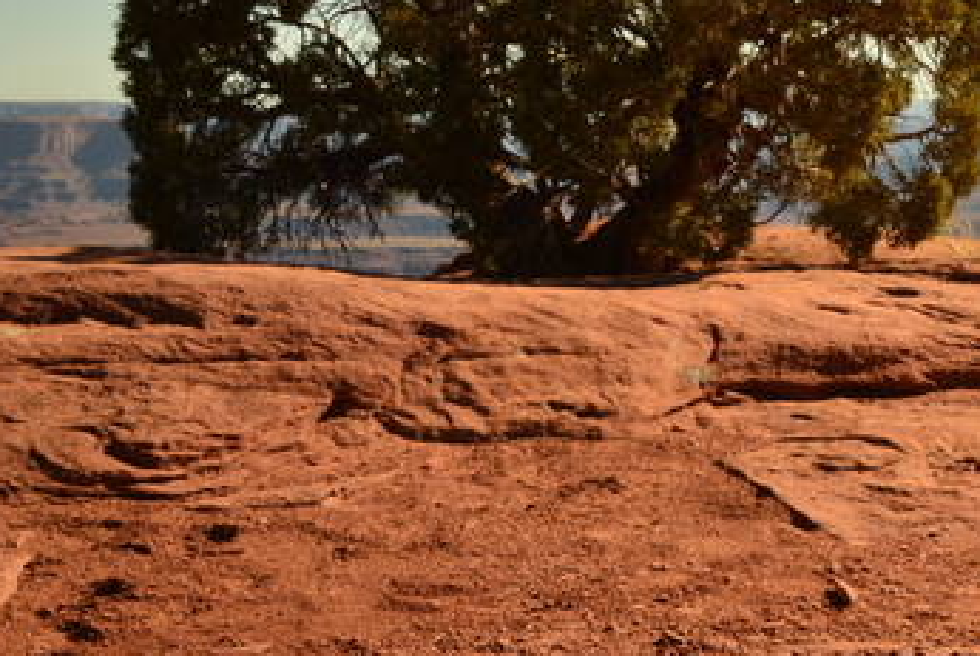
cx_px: 1068
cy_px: 192
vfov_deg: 18.6
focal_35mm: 73
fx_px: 1990
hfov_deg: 25.7
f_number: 22
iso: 160
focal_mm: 28
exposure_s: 1/20
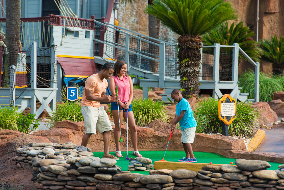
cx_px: 142
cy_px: 95
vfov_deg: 6.9
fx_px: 1578
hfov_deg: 10.3
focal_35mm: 200
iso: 200
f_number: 5.6
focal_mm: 200
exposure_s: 1/400
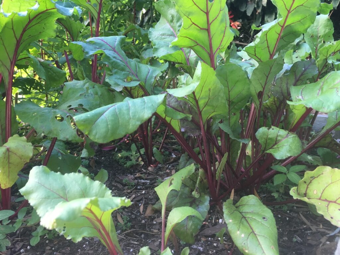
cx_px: 170
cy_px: 128
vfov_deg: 48.2
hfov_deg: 61.7
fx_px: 285
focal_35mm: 29
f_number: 2.2
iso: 40
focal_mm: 4.15
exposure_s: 1/30
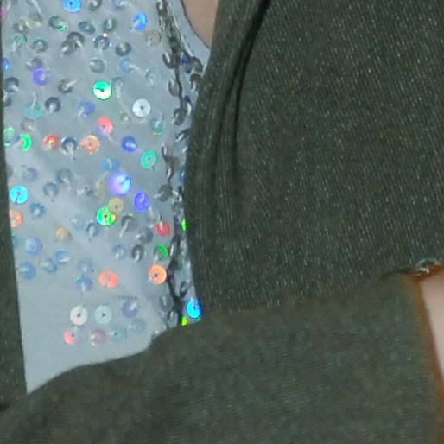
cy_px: -79
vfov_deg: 3.3
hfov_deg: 3.3
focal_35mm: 538
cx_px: 145
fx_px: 7807
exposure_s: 1/60
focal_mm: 56
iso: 400
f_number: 4
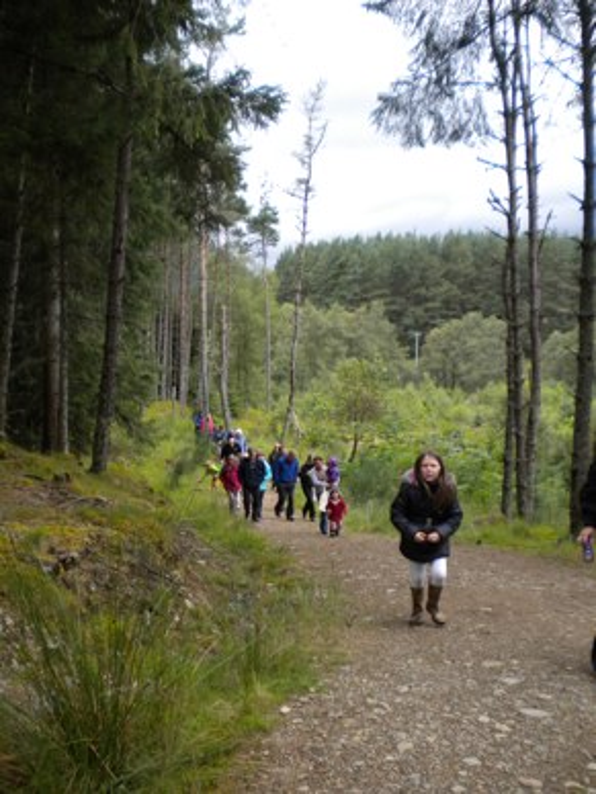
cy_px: 397
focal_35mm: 35
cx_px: 298
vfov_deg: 52.6
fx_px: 803
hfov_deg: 40.7
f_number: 3.1
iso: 239
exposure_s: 1/500
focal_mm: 6.3
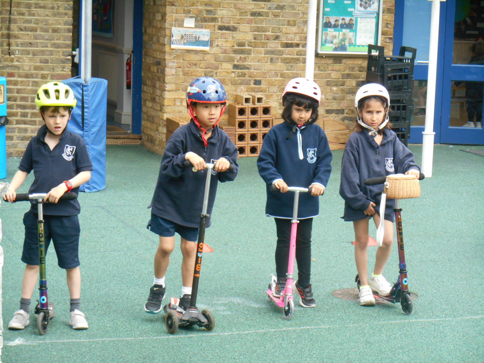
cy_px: 182
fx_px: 1468
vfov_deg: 14.1
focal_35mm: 105
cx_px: 242
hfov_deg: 18.7
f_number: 5.1
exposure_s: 1/250
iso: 320
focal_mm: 18.8
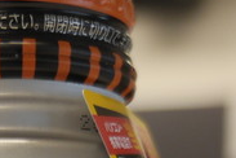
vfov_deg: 7.1
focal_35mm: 175
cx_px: 17
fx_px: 1147
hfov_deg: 11.7
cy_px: 458
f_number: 2.8
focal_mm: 12
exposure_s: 1/60
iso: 200
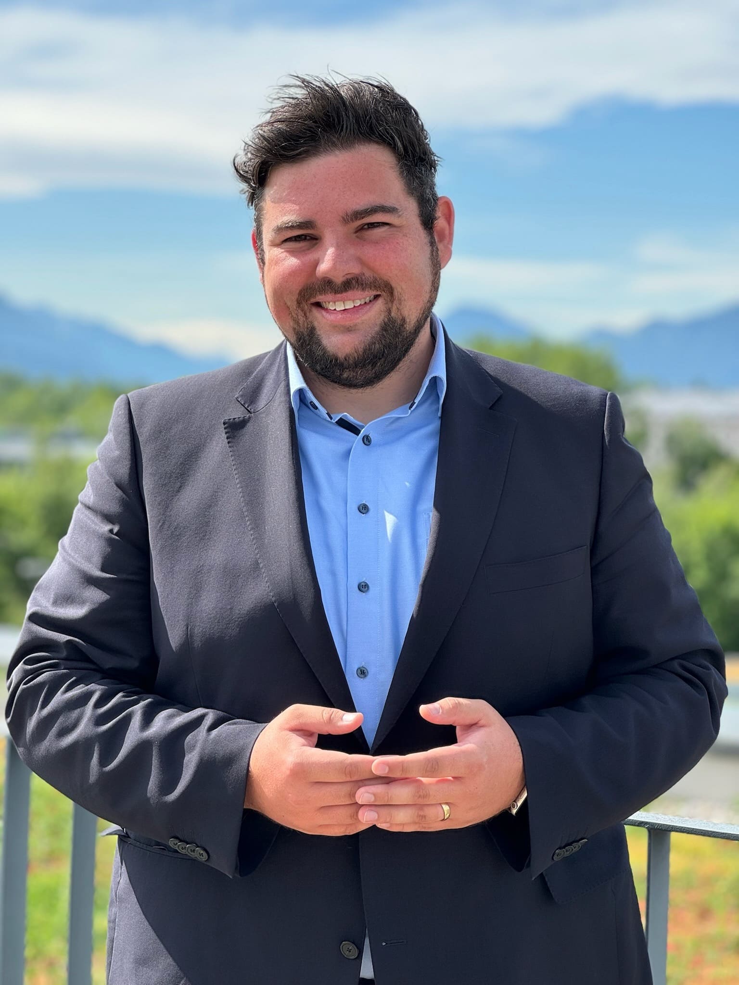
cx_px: 370
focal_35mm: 77
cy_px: 492
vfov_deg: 25.3
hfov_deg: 19.1
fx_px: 2192
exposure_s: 1/485
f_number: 2.8
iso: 25
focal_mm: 9
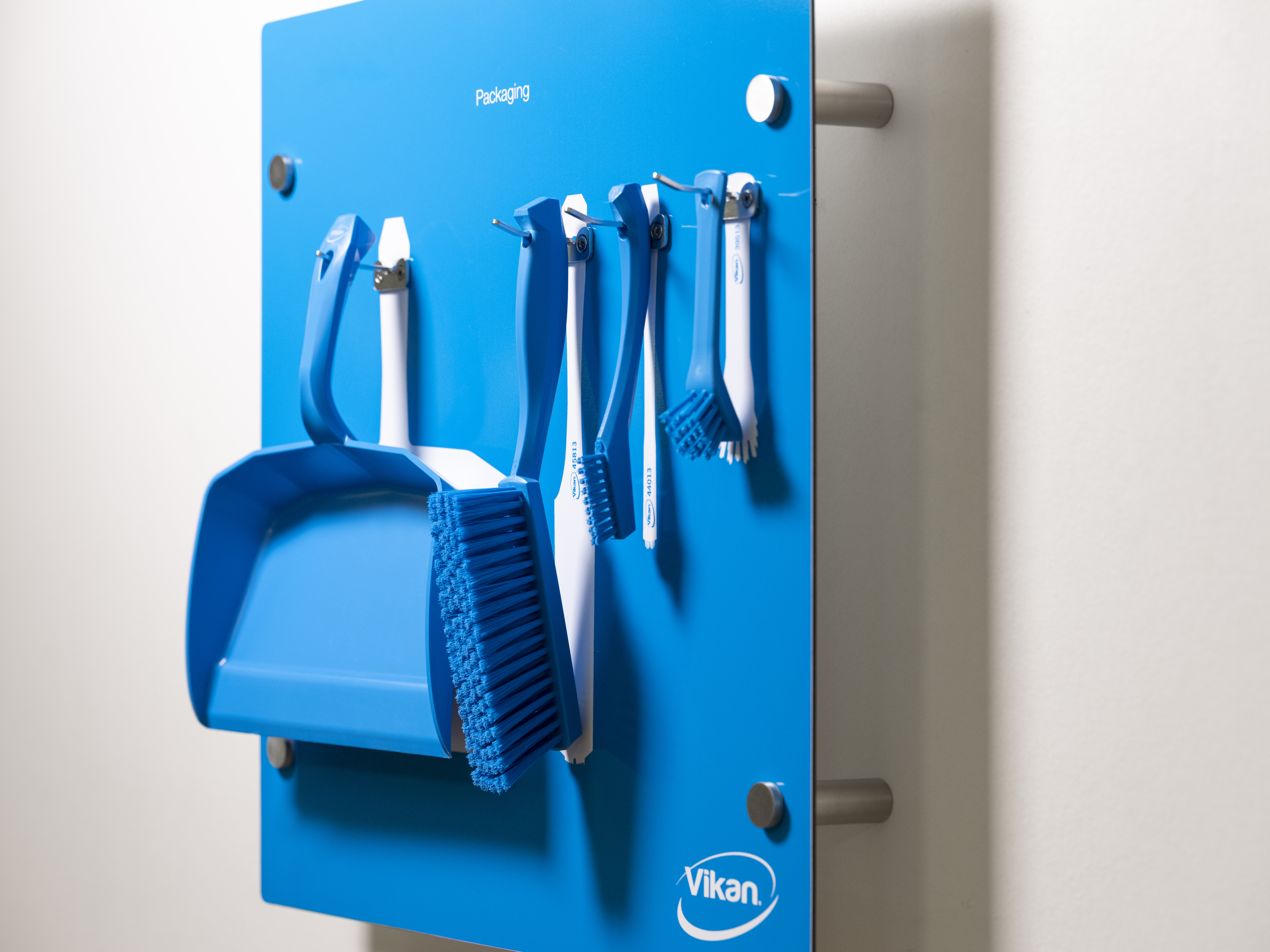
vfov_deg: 17.0
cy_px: 476
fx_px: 3192
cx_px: 635
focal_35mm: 87
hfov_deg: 22.5
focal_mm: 110
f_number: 5
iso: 640
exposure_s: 1/125
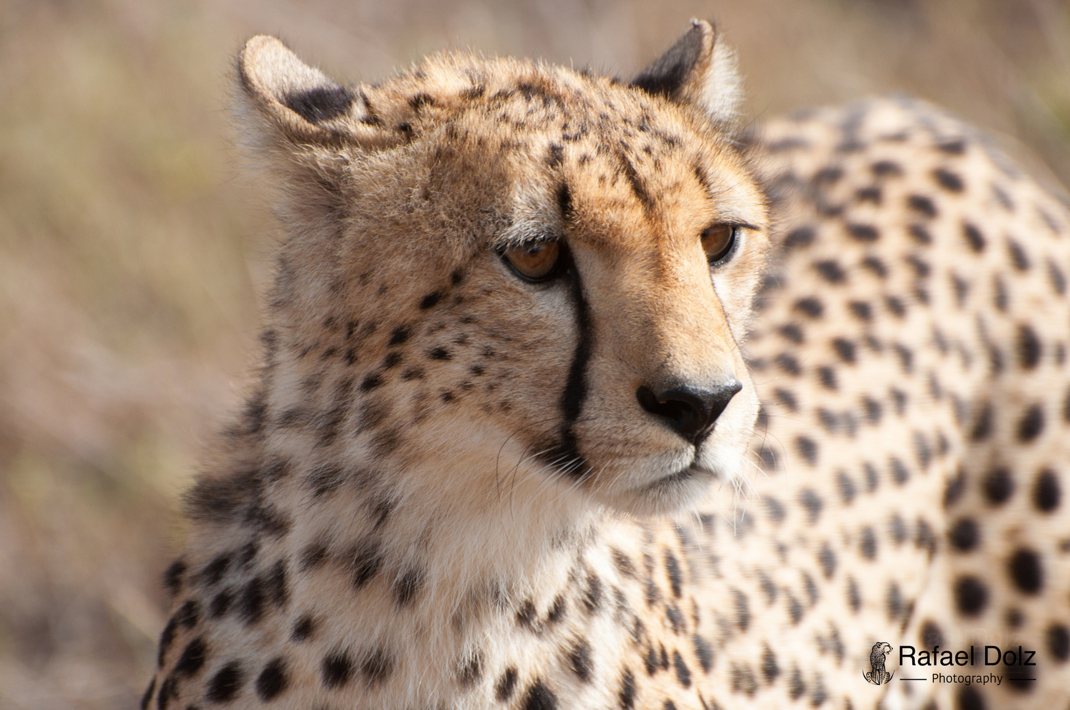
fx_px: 13359
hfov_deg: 4.6
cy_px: 355
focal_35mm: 450
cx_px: 535
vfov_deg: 3.0
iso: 250
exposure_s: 1/800
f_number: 5.6
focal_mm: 300
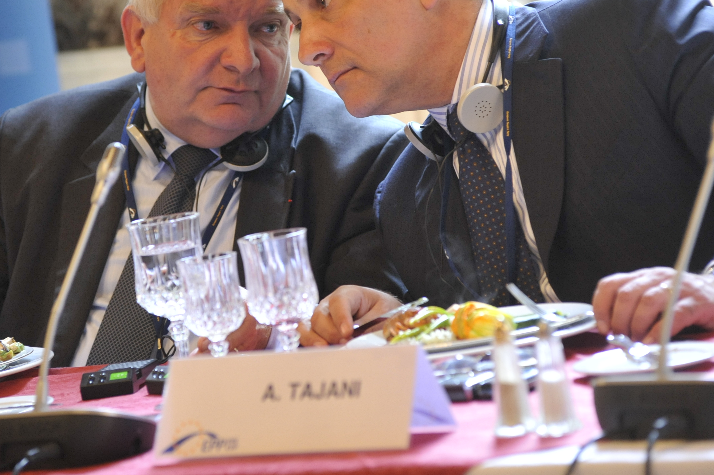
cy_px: 153
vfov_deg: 5.0
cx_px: 318
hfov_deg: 7.5
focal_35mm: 274
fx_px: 5431
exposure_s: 1/125
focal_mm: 200
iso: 2500
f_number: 5
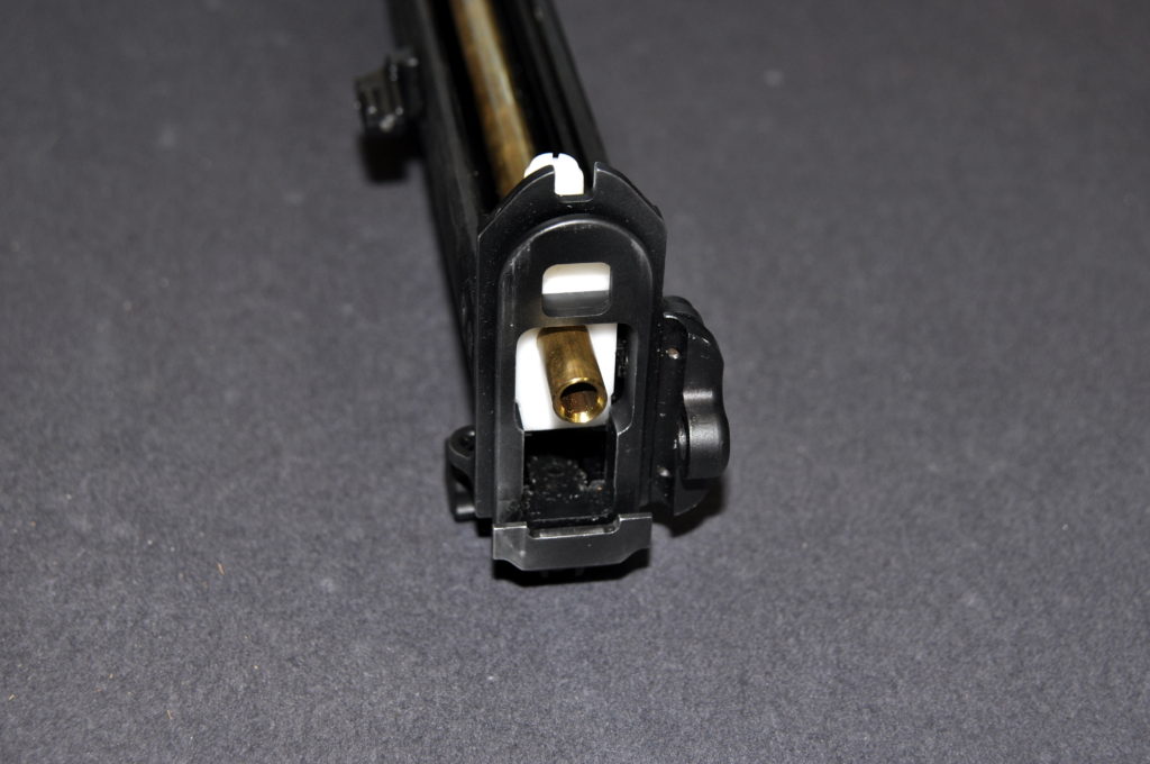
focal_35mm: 68
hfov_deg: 29.9
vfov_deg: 20.1
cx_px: 575
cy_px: 382
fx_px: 2153
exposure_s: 1/125
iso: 200
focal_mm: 45
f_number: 5.6
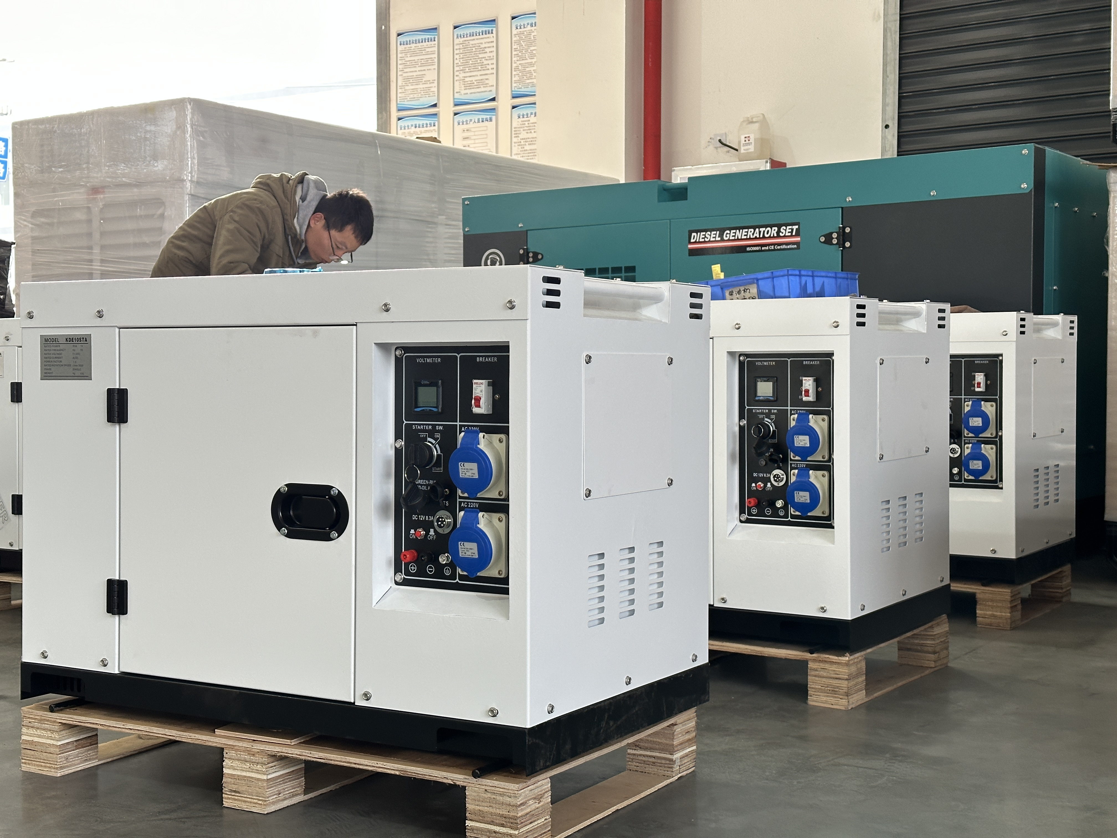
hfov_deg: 39.7
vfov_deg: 30.3
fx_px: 1549
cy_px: 419
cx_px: 558
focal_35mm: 48
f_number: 1.78
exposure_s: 1/121
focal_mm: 6.86
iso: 80
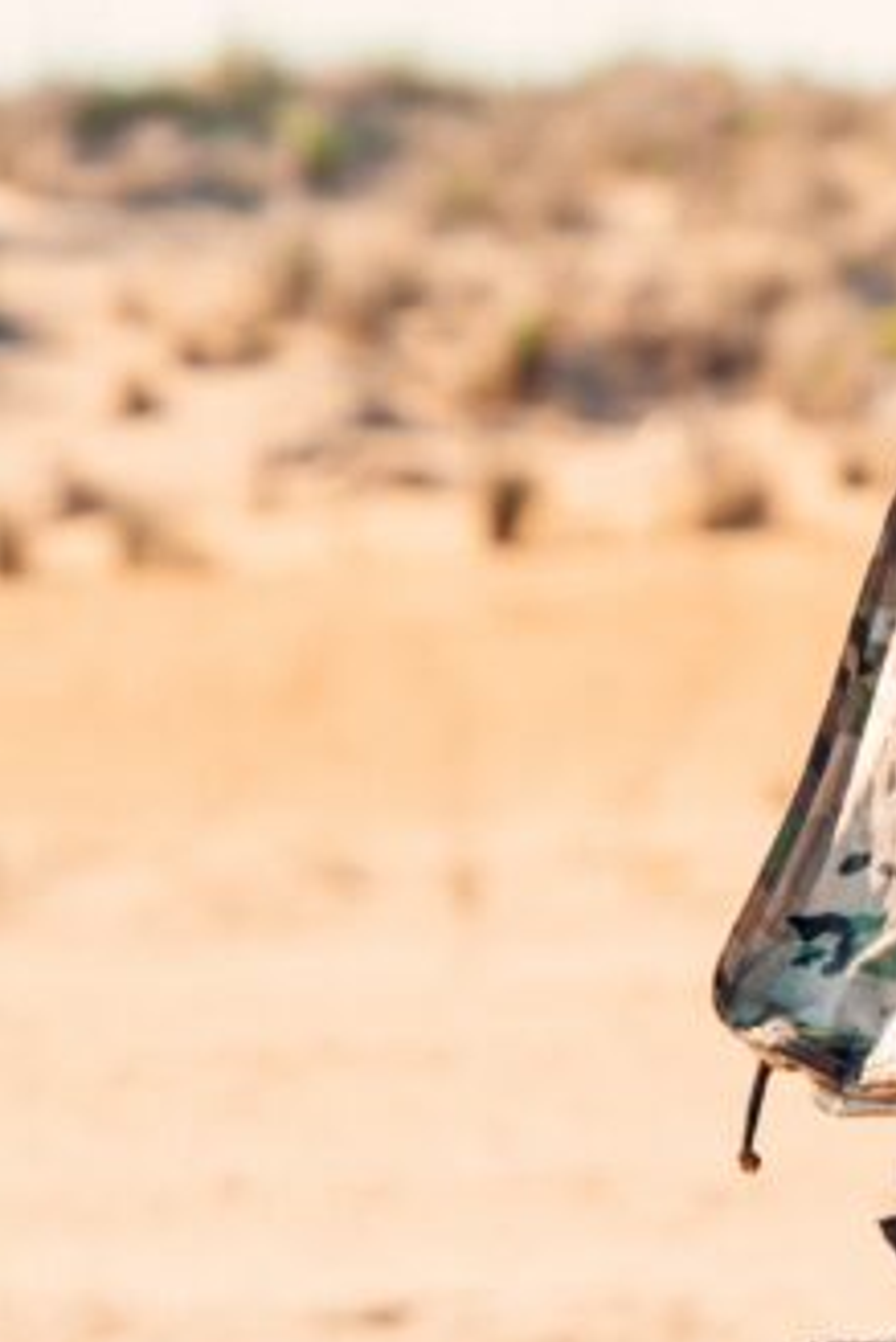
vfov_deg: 7.1
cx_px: 1158
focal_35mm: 288
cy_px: 1035
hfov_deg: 4.8
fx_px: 10740
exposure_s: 1/1000
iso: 125
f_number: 3.2
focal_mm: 70
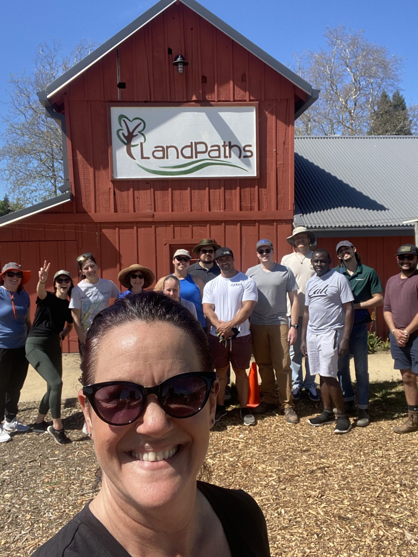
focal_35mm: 30
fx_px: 483
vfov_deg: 60.0
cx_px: 209
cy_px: 278
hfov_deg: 46.8
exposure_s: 1/720
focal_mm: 2.71
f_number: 2.2
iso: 25
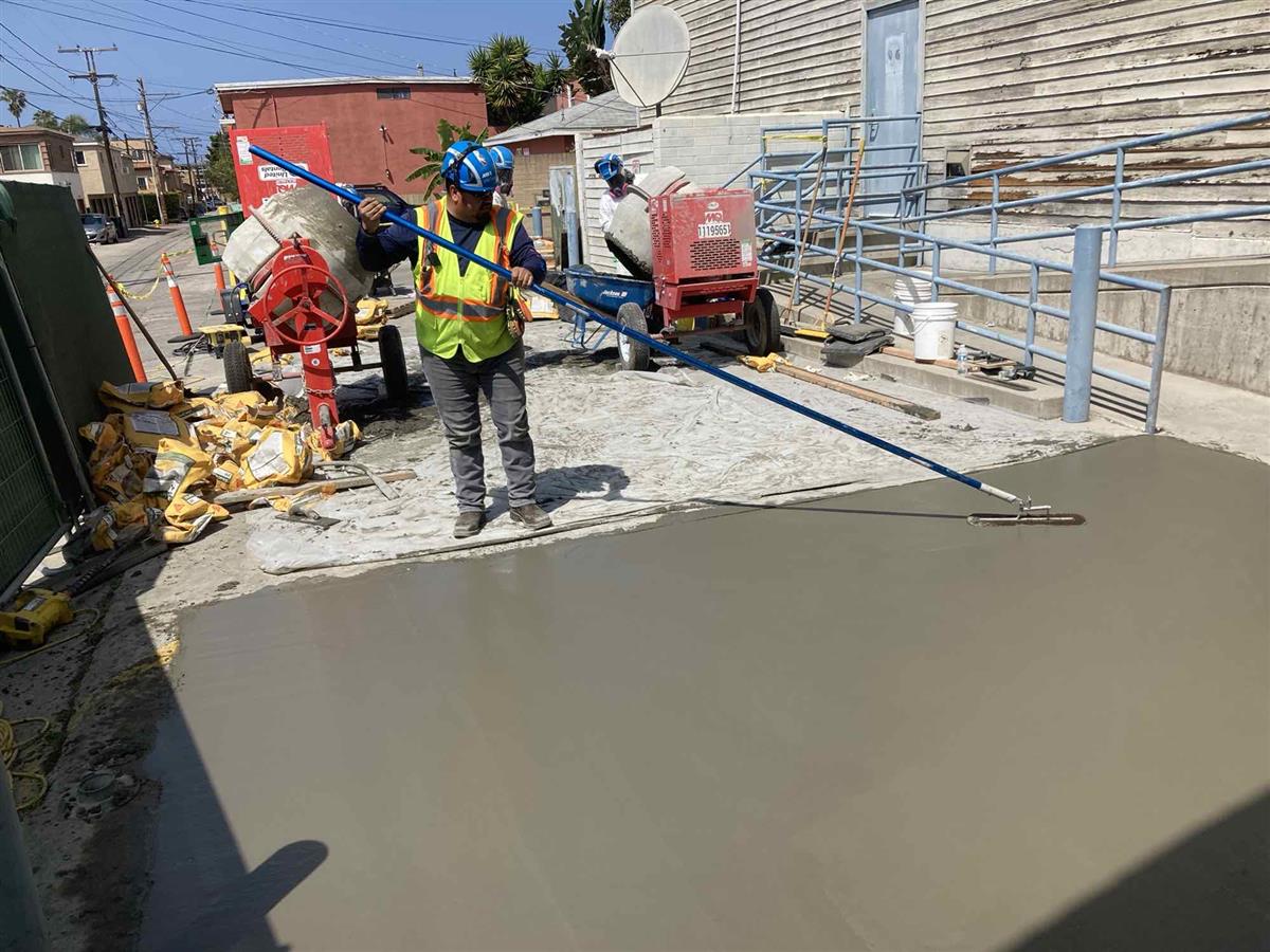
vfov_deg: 49.7
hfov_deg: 63.4
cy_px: 476
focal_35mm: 28
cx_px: 635
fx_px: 1027
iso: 25
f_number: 1.8
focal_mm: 3.99
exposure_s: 1/2558
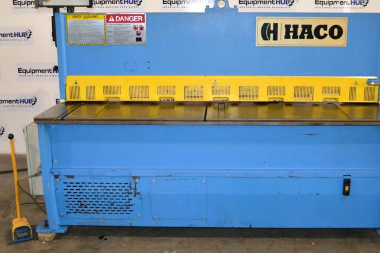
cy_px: 106
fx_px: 422
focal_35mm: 40
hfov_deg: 48.4
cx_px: 207
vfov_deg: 33.3
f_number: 4
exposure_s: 1/60
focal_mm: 22
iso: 3200
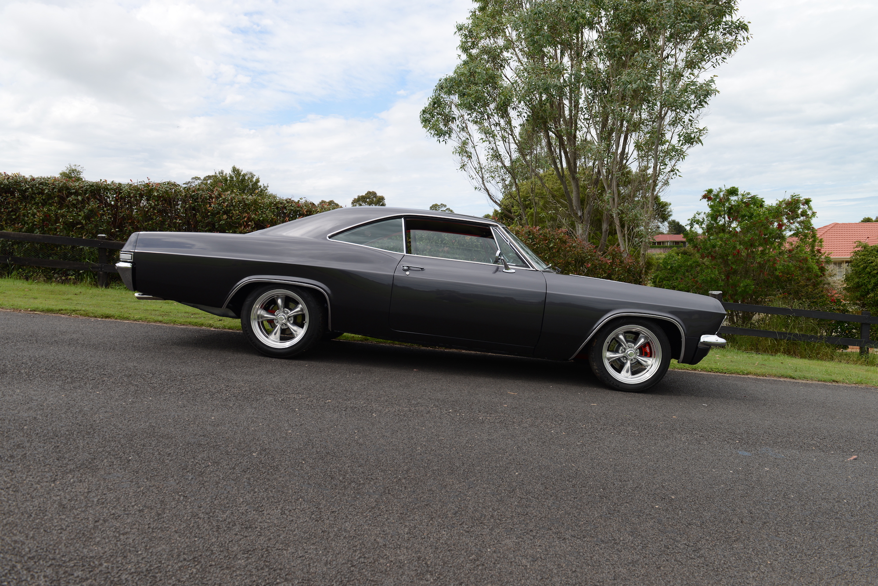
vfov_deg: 53.2
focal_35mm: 24
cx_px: 439
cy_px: 293
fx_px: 586
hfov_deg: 73.7
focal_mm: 24
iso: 100
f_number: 8
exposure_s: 1/200
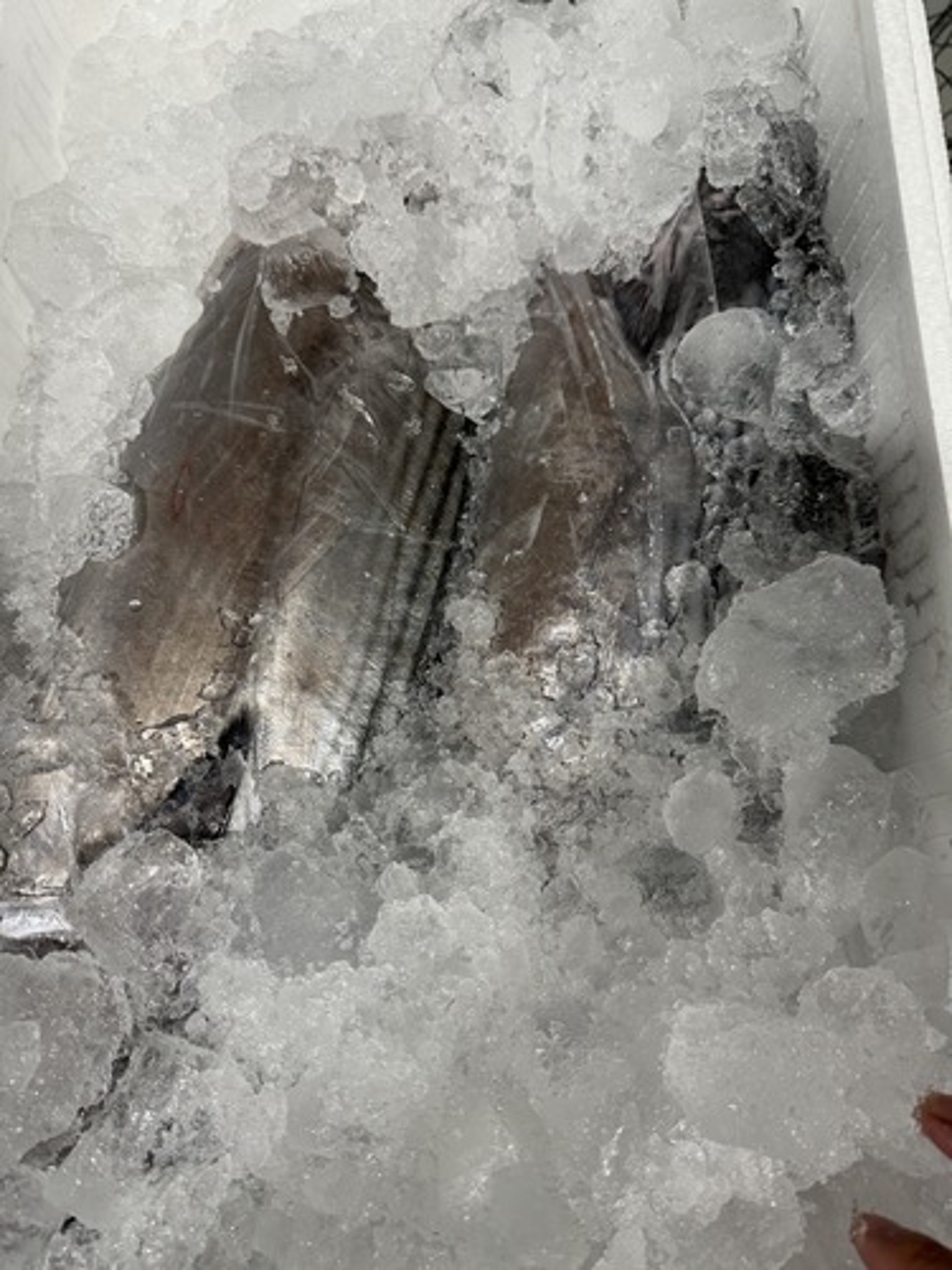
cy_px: 635
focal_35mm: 24
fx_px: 880
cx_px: 476
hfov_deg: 56.8
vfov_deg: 71.6
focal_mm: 6.76
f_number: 1.78
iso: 200
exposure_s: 1/102
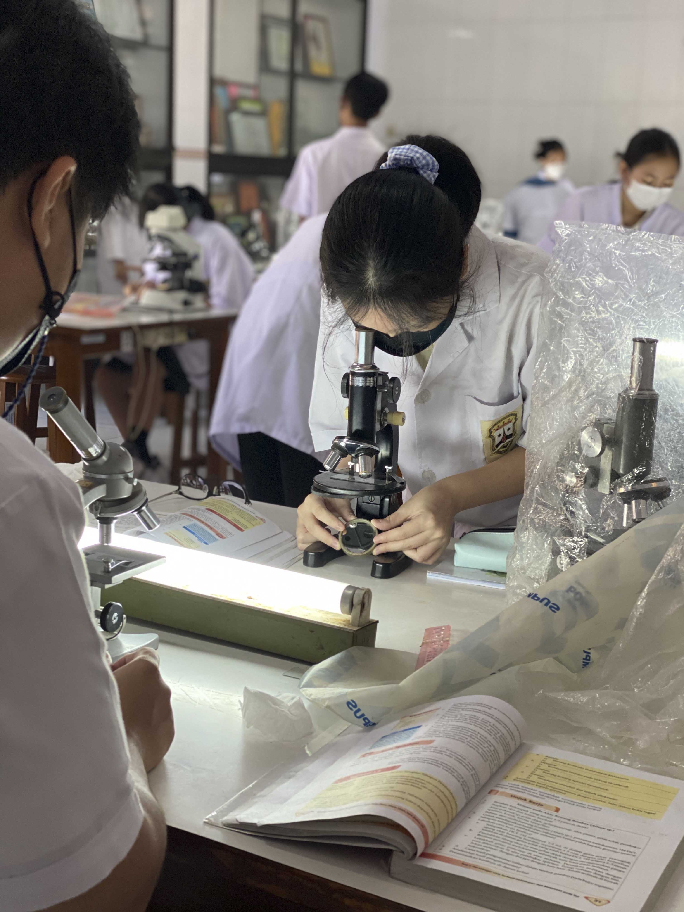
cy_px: 456
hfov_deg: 28.0
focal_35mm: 52
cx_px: 342
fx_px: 1370
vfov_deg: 36.8
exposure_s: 1/100
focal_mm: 6
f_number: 2
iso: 200
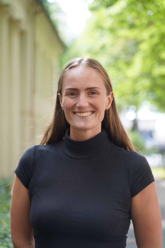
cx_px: 82
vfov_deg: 19.5
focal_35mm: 105
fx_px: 722
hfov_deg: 13.0
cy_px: 124
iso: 320
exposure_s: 1/160
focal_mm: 105
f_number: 4
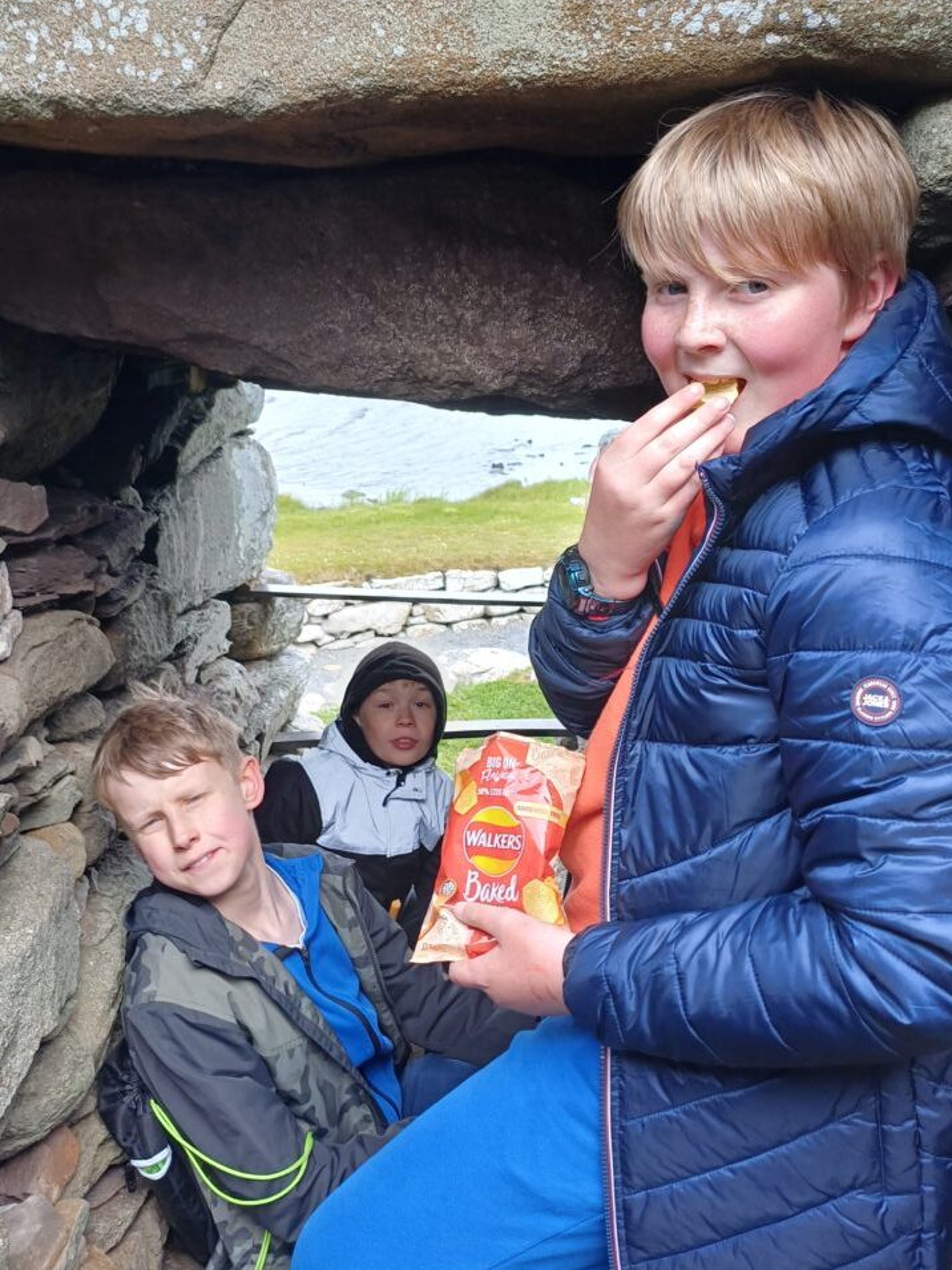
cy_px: 608
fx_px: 1210
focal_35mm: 33
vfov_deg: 55.3
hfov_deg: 42.9
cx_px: 447
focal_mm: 4.65
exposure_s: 1/101
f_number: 1.8
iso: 50
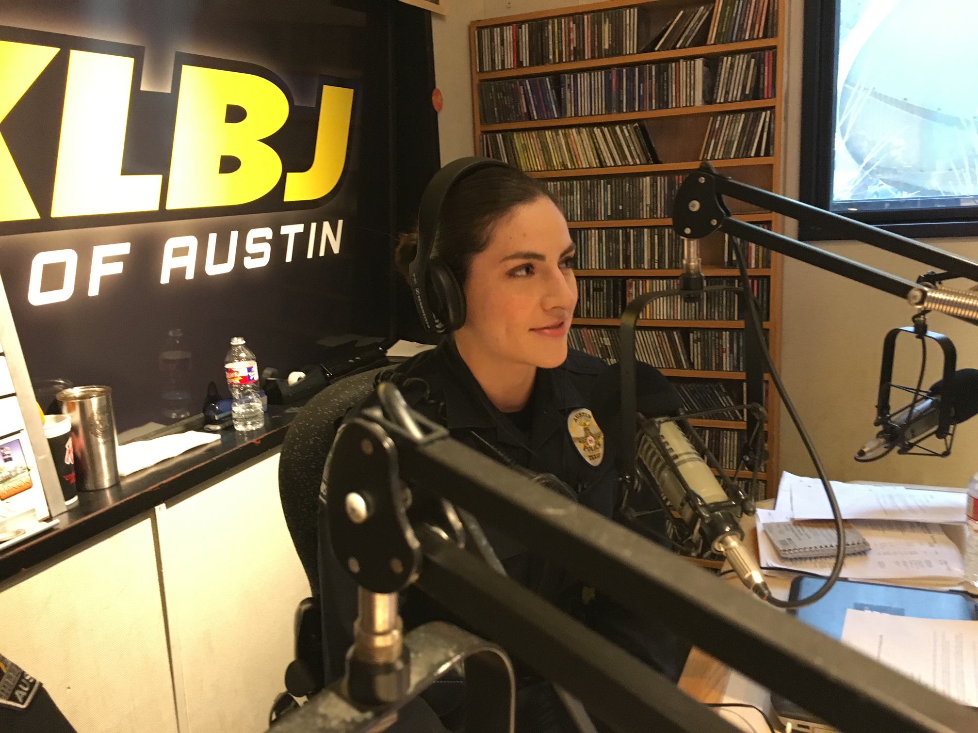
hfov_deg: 61.7
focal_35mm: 29
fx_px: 819
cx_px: 489
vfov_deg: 48.2
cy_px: 366
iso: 200
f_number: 2.2
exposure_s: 1/30
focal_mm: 4.15
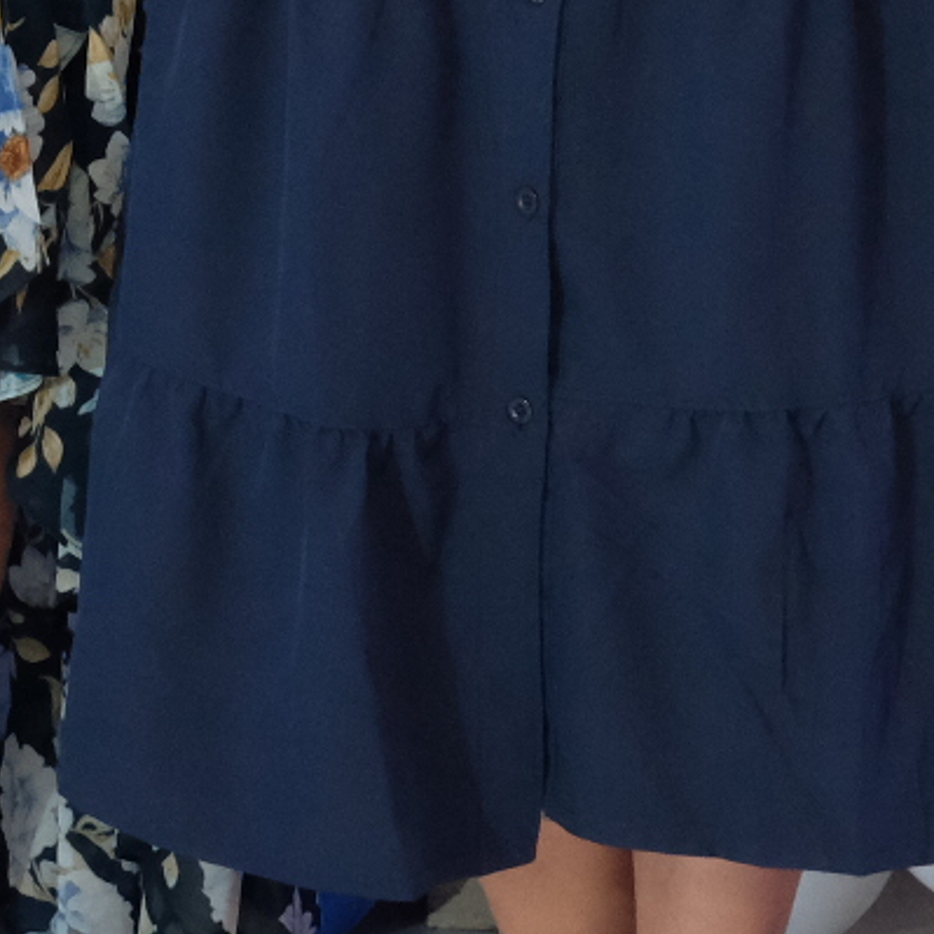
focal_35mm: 186
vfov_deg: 9.0
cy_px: -756
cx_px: 105
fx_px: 5678
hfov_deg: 9.4
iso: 3200
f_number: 5
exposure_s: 1/180
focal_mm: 23
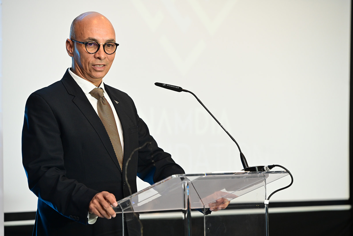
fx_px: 1618
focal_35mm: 165
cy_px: 118
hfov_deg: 12.5
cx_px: 176
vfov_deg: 8.3
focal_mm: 165
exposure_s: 1/160
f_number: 4
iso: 3200
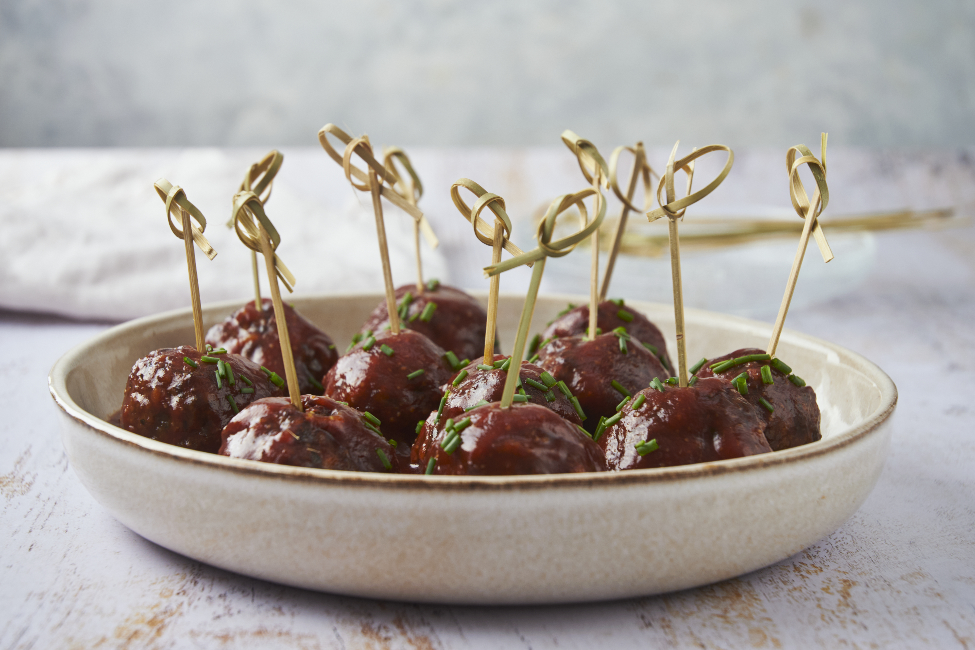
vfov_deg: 16.3
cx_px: 488
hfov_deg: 24.2
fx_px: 2275
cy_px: 325
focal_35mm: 84
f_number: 8
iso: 100
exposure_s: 1/100
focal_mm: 56
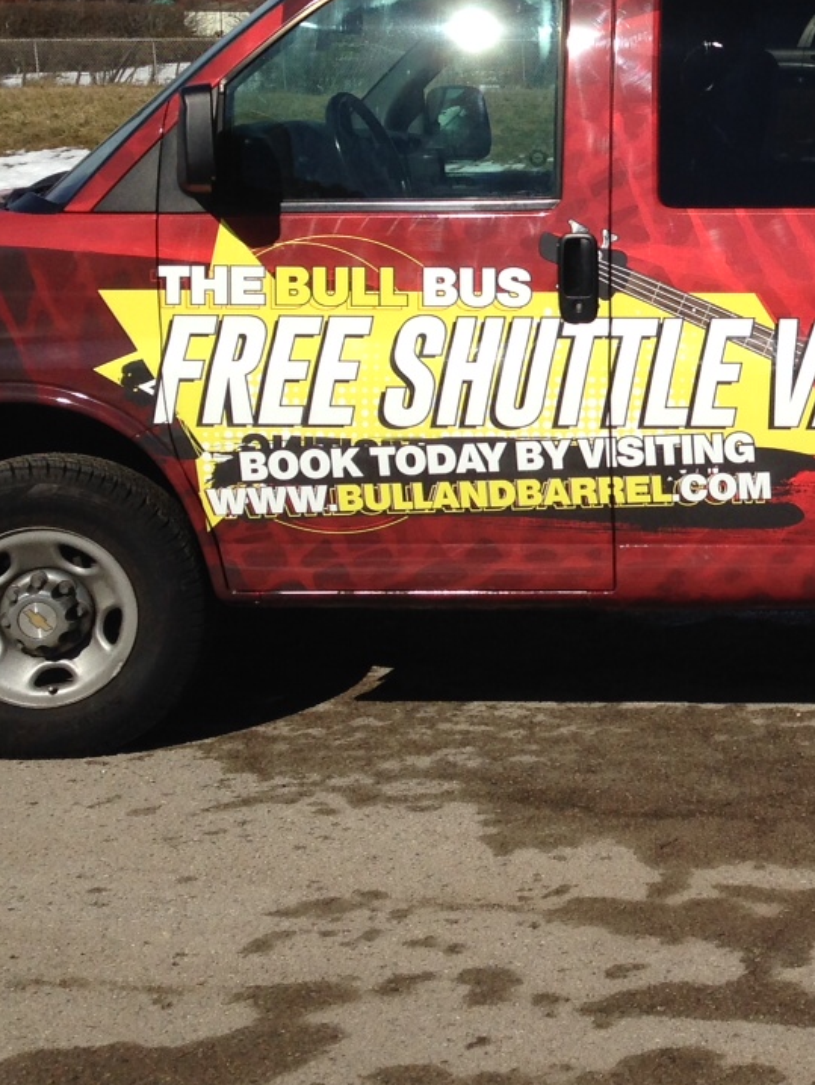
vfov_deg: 25.8
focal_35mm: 75
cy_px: 314
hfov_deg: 18.6
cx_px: 990
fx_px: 2353
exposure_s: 1/3623
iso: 50
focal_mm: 4.12
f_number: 2.4
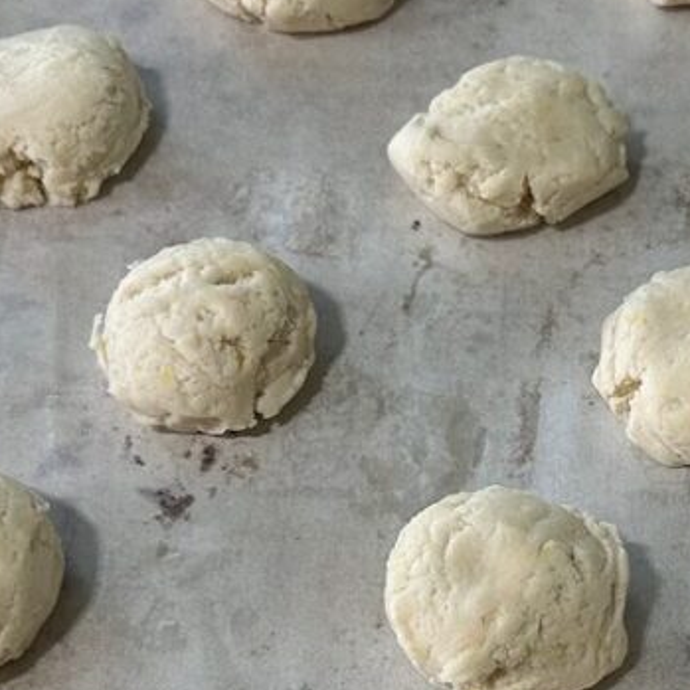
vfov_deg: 21.6
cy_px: 560
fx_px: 1782
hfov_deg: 21.2
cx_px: 694
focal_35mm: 79
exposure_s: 1/60
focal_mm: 5.7
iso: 160
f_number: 1.5
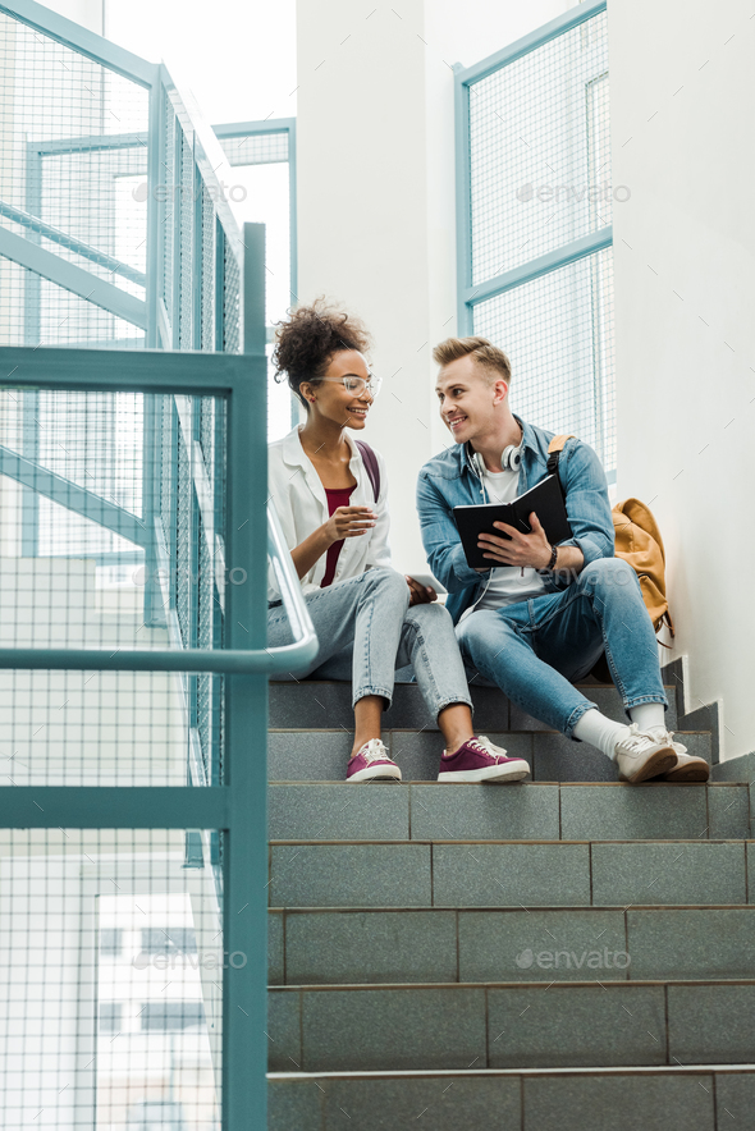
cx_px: 378
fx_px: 2200
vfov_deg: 28.8
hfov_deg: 19.5
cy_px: 566
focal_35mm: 70
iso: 640
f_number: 3.5
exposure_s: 1/160
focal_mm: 70
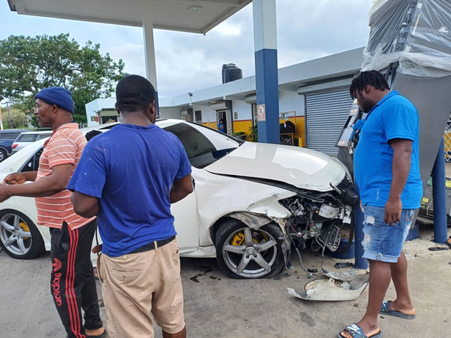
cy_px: 169
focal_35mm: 25
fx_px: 326
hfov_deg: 69.4
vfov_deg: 54.9
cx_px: 226
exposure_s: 1/214
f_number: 1.8
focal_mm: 4.65
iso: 50
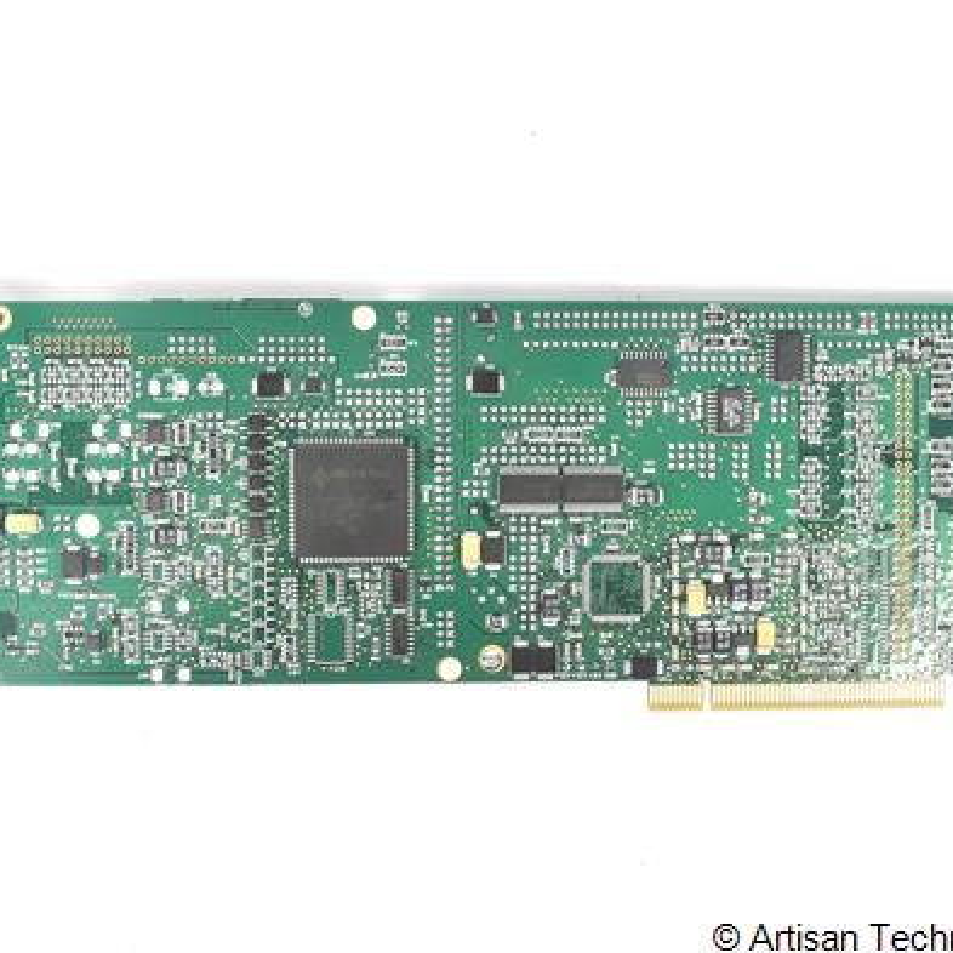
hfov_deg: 47.2
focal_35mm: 35
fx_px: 1090
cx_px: 456
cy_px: 478
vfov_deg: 47.2
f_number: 13
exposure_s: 1/200
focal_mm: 18
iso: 200
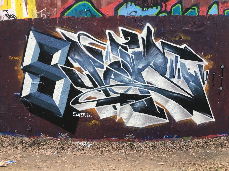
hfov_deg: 61.7
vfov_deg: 48.2
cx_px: 114
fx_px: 192
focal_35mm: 29
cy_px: 86
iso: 40
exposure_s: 1/33
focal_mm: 4.15
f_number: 2.2
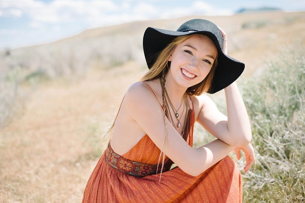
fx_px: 424
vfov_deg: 27.0
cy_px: 102
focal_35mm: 50
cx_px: 152
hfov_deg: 39.6
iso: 100
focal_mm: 50
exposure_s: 1/1600
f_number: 2.2
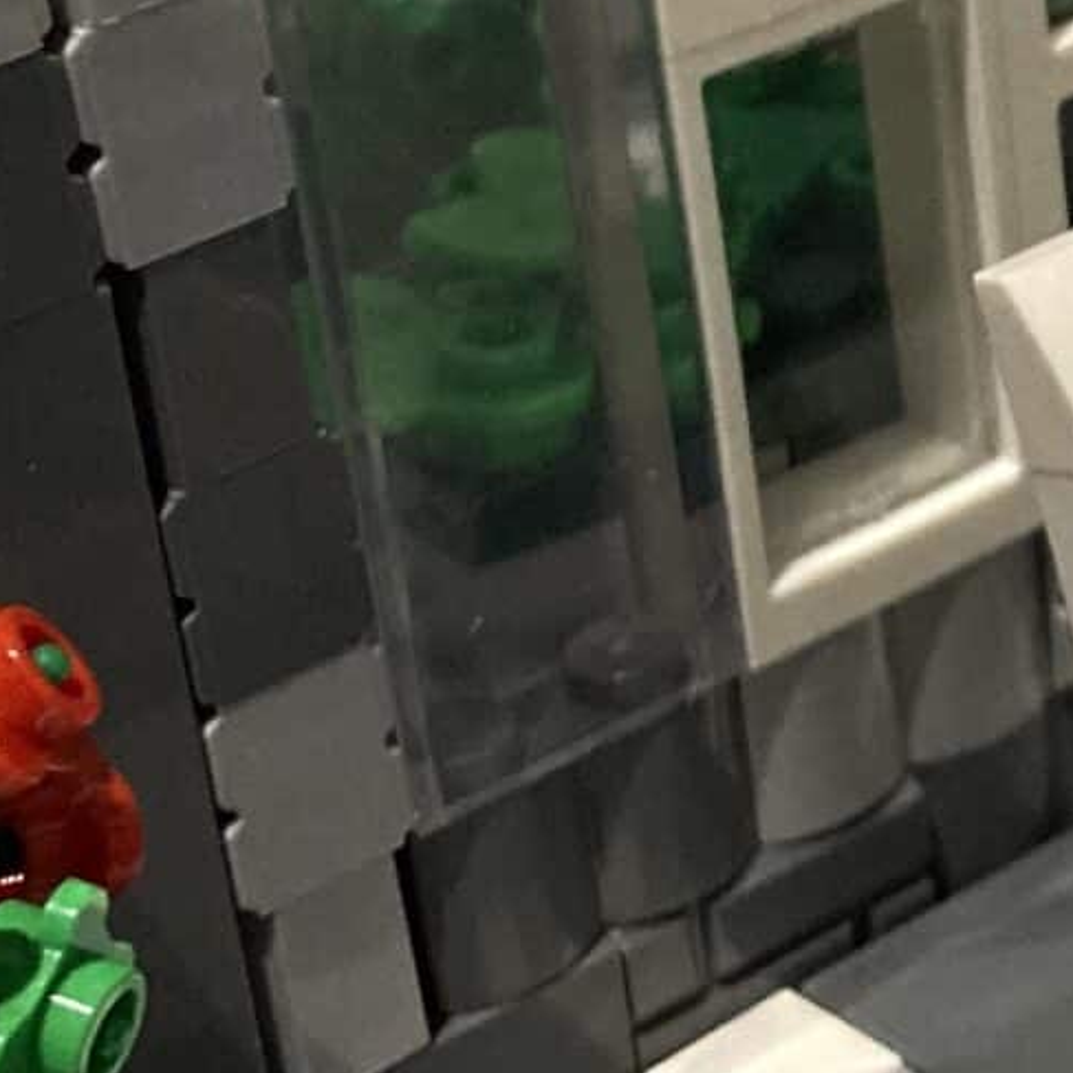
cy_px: 174
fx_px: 4559
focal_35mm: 130
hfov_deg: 12.5
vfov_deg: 13.3
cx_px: 1824
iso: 250
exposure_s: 1/33
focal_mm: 3.99
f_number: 1.8
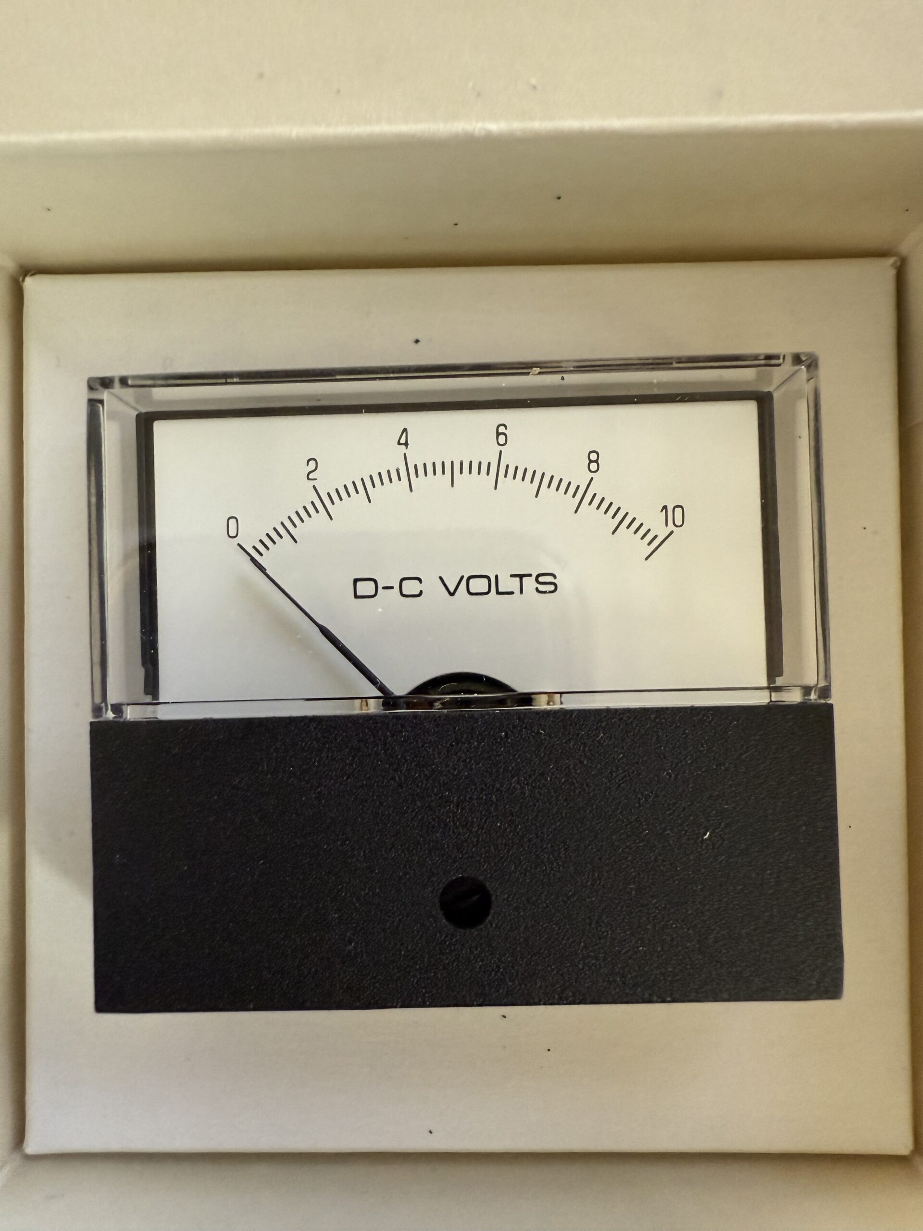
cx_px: 462
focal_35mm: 24
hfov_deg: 56.8
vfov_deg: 71.6
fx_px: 853
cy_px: 616
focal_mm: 2.22
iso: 500
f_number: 2.2
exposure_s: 1/60
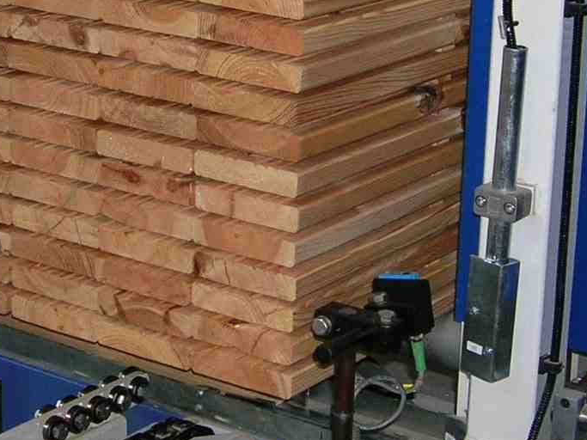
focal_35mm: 102
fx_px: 1729
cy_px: 40
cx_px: 235
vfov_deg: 14.3
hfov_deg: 19.2
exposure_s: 1/60.1
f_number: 2.9
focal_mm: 5.7
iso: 50
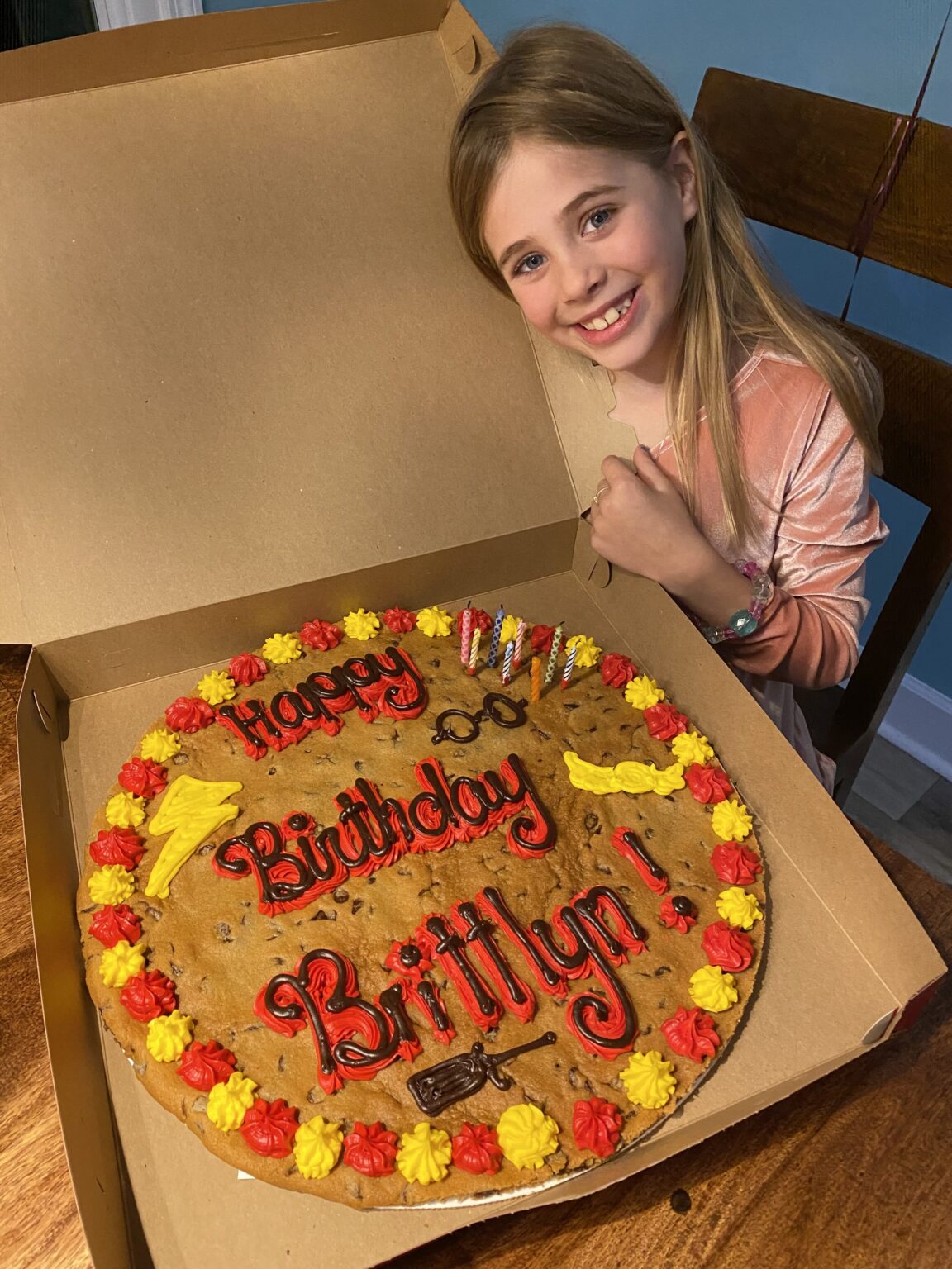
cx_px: 476
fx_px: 953
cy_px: 634
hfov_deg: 53.1
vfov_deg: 67.3
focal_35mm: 26
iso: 500
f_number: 1.8
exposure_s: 1/60
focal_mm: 4.25
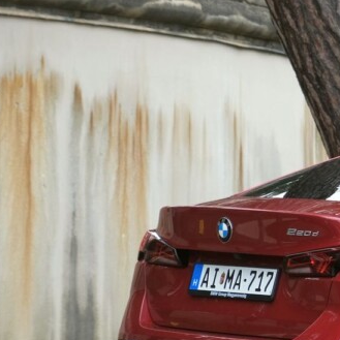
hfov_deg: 6.7
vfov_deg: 6.8
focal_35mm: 257
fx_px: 2856
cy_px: 285
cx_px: 573
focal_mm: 55
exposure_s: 1/200
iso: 320
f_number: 4.5
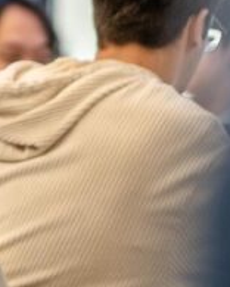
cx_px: -426
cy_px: -149
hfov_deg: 2.4
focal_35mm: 628
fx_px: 5344
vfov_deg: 3.1
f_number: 1.4
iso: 200
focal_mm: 85
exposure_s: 1/250
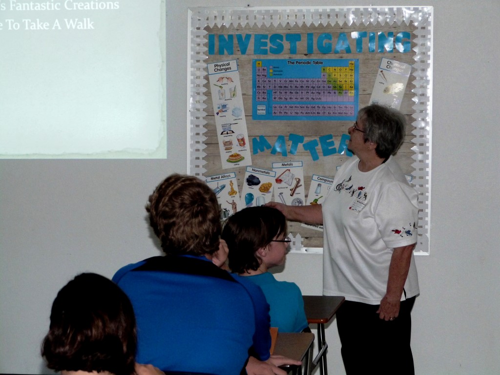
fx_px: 1372
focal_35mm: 95
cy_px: 188
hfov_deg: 20.7
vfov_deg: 15.6
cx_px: 250
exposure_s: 1/60
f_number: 3.4
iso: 400
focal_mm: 17.2
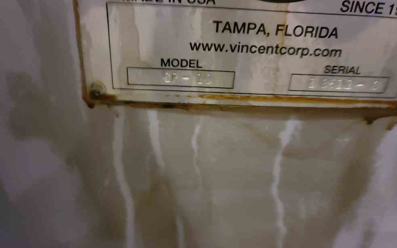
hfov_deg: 68.4
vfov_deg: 45.9
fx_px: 292
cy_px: 109
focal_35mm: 27
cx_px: 195
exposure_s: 1/20
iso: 1250
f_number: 1.8
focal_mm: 7
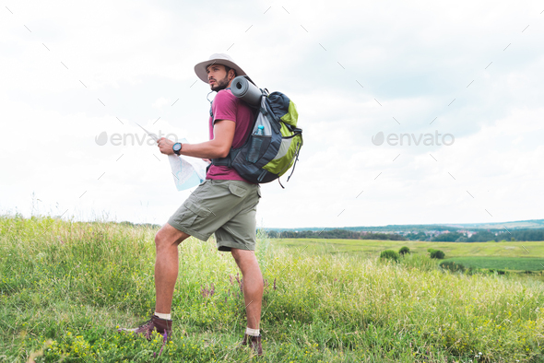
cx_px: 272
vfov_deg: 38.9
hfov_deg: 55.8
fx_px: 514
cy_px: 182
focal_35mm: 34
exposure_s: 1/800
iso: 250
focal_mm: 34
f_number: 4
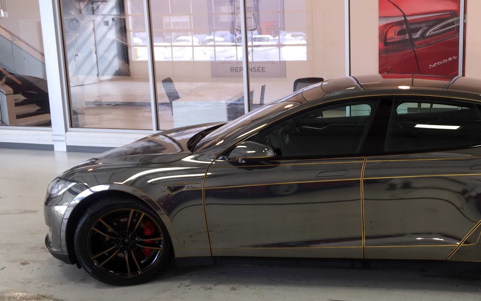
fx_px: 590
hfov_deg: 43.4
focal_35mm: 45
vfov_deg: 28.6
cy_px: 149
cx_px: 338
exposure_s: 1/96
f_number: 2.2
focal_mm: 4.15
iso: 32
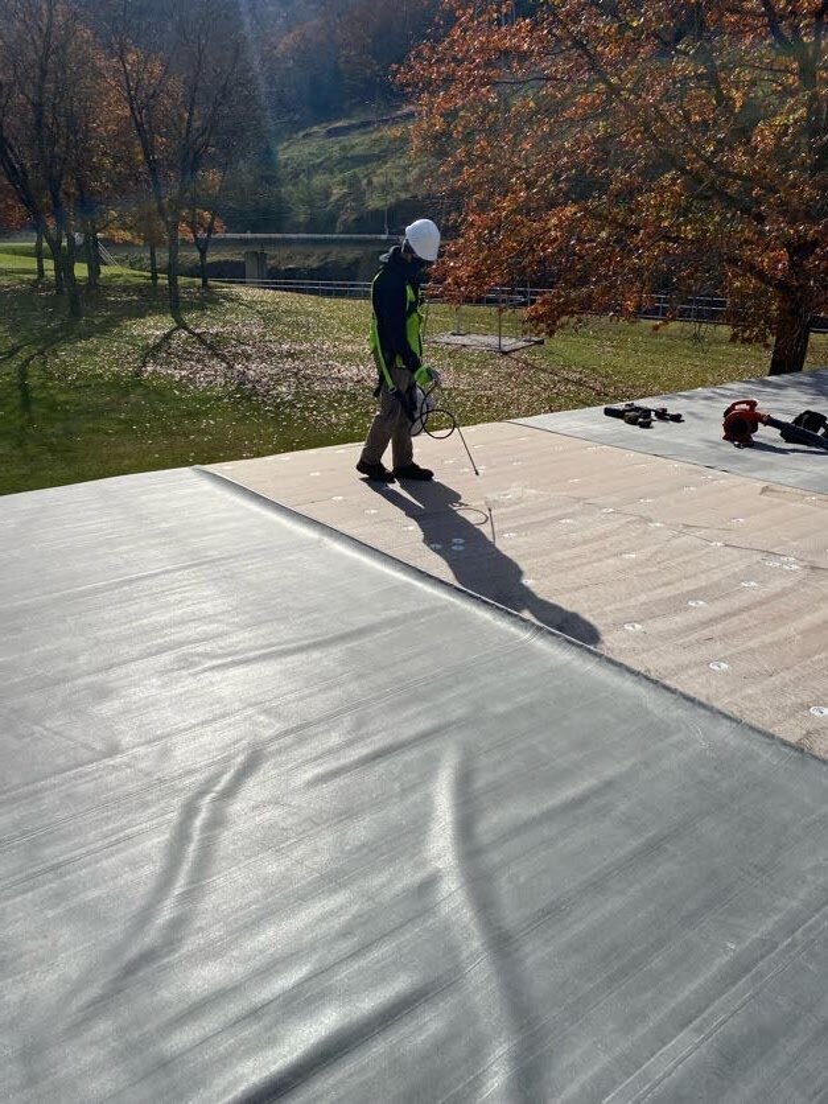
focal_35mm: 26
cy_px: 552
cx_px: 414
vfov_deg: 67.3
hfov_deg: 53.1
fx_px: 829
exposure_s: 1/7692
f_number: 1.8
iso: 32
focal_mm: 4.25
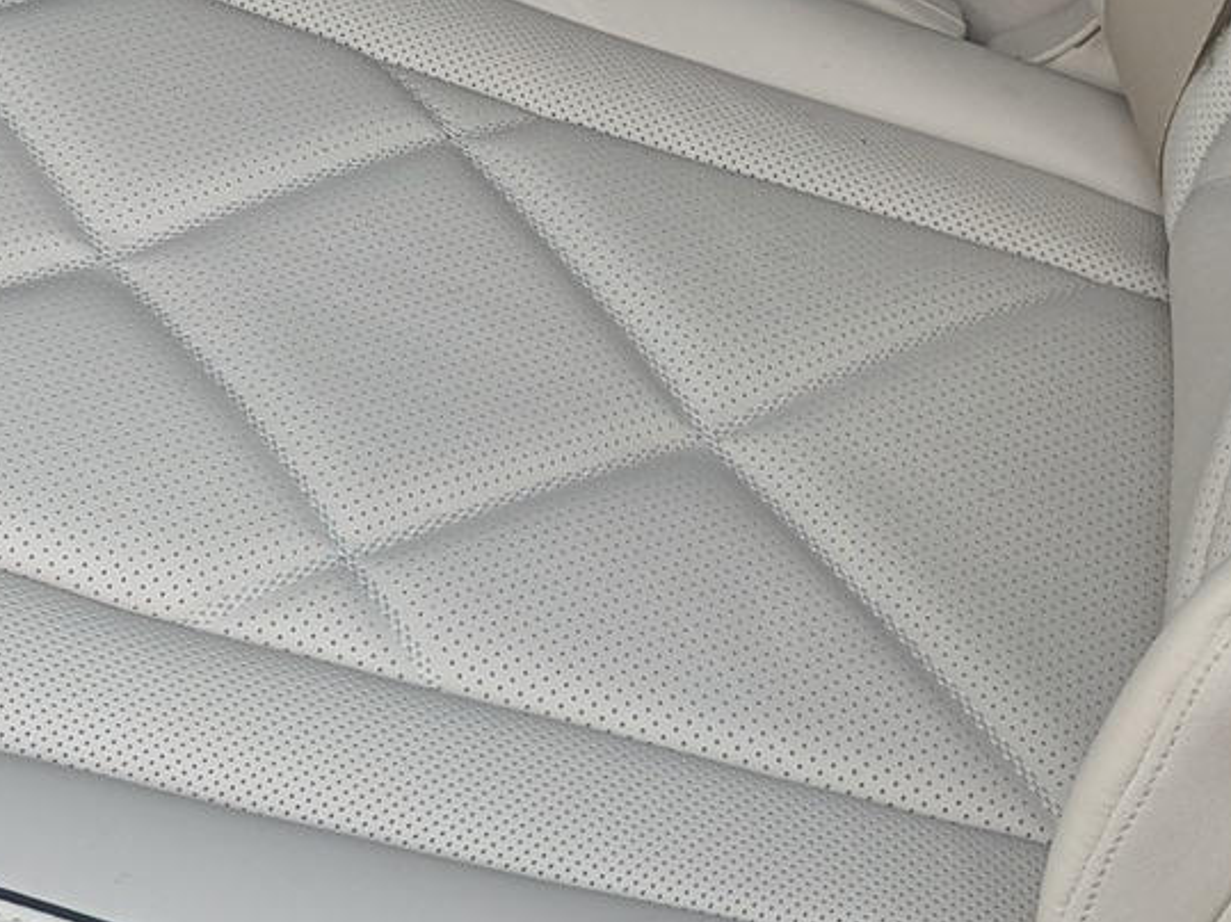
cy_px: -205
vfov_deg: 12.7
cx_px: 242
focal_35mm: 114
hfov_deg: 17.1
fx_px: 4053
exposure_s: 1/877
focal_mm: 6.81
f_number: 1.85
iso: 44
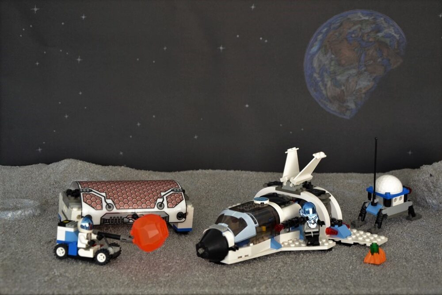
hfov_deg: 31.9
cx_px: 221
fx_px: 773
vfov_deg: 21.6
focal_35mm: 63
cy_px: 148
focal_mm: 42
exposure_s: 1/40
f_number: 7.1
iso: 400
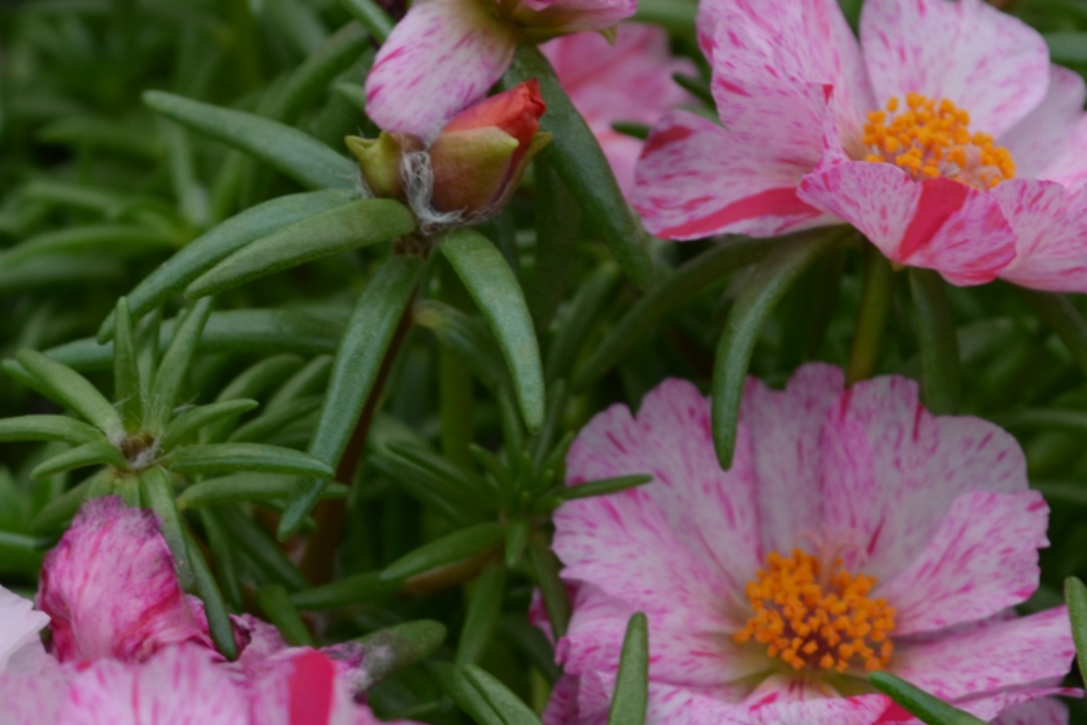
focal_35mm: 149
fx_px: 4499
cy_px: 565
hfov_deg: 13.8
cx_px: 392
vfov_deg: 9.2
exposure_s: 1/100
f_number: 8
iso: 100
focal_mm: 48
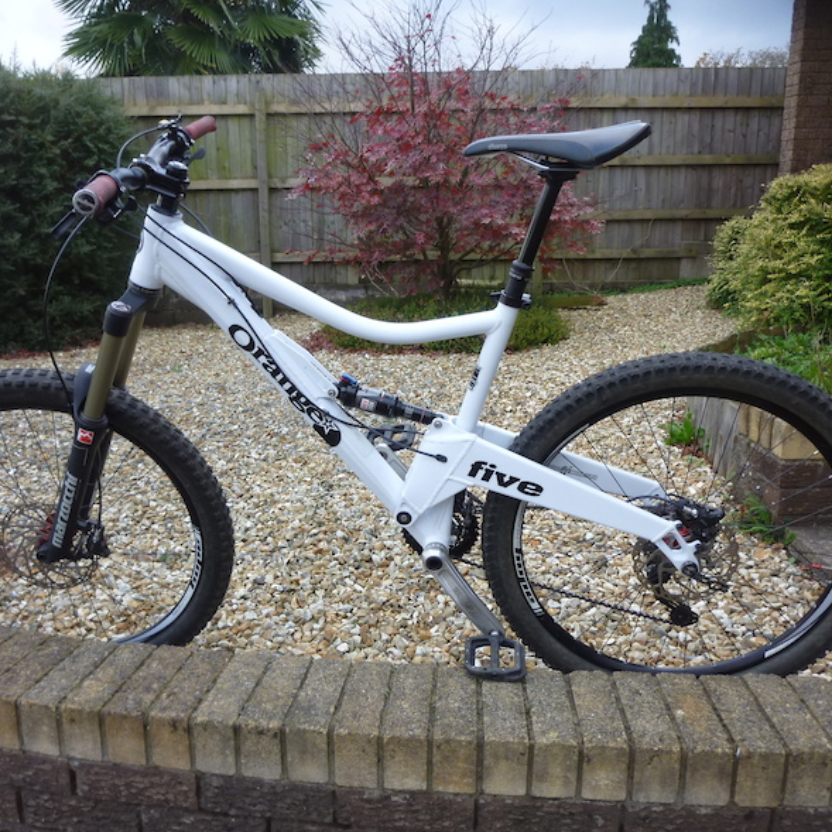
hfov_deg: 54.0
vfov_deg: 54.0
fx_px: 816
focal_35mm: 30
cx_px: 383
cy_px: 421
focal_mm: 4.5
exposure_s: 1/50
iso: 80
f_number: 3.3
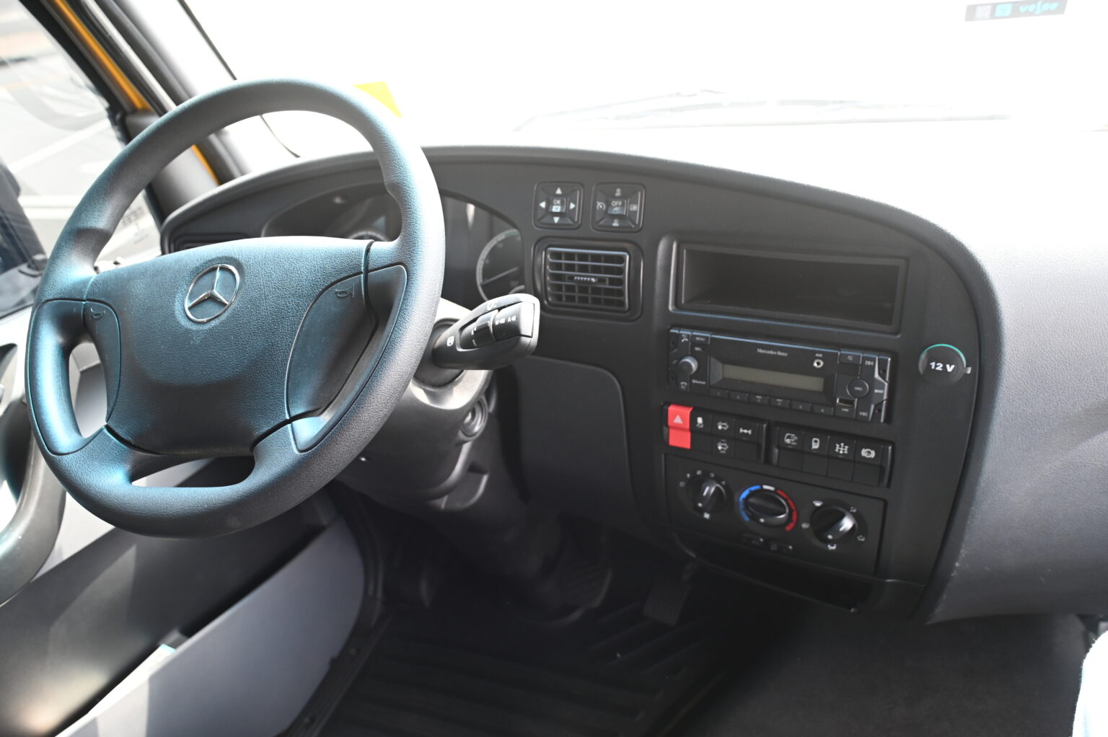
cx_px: 554
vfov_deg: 51.2
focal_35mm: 25
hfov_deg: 71.5
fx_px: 769
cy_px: 368
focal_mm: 17
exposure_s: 1/100
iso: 500
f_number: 3.2
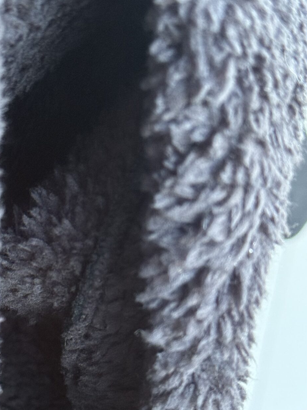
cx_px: -4
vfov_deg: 19.8
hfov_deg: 14.7
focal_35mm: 99
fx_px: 1170
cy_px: 258
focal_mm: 6.76
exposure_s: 1/60
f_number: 1.78
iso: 125
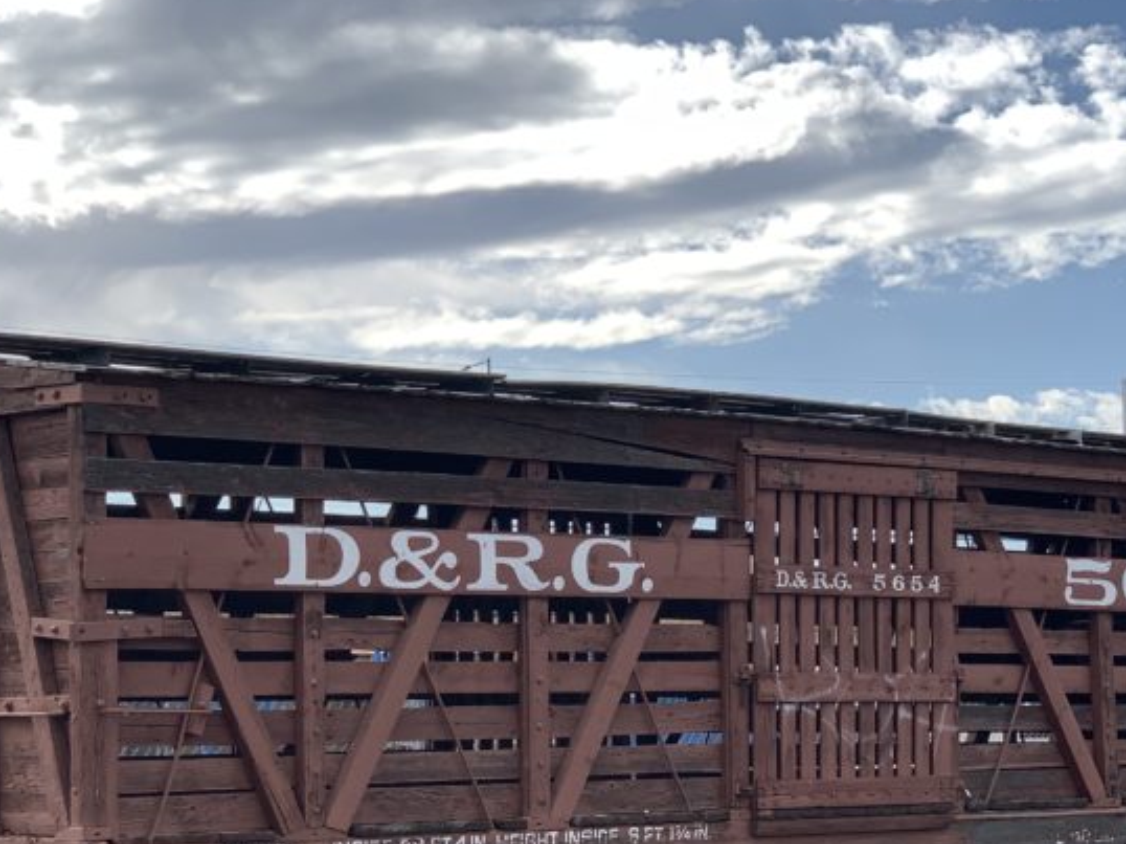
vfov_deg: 14.8
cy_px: 723
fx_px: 3219
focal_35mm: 99
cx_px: 640
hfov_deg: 19.8
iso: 16
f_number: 2.4
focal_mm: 6
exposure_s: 1/905
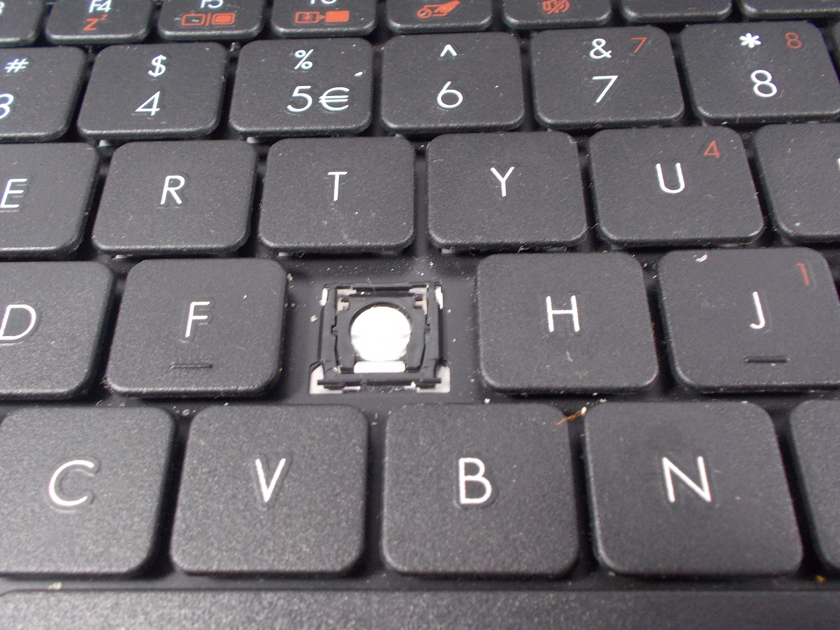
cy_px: 347
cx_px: 394
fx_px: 777
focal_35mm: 32
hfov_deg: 56.8
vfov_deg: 44.1
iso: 200
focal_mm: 4.1
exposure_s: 1/25
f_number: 3.3
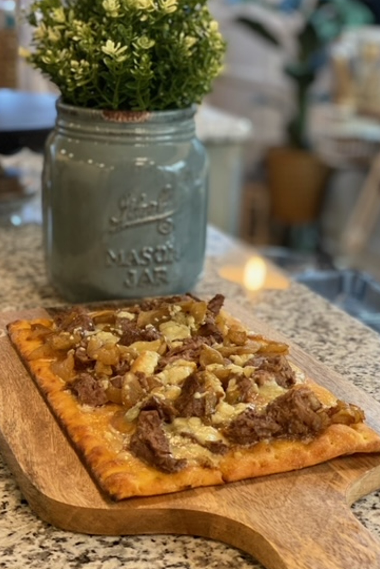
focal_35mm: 64
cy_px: 248
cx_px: 207
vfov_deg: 31.4
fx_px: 1013
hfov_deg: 21.2
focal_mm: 6
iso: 160
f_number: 2
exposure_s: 1/40
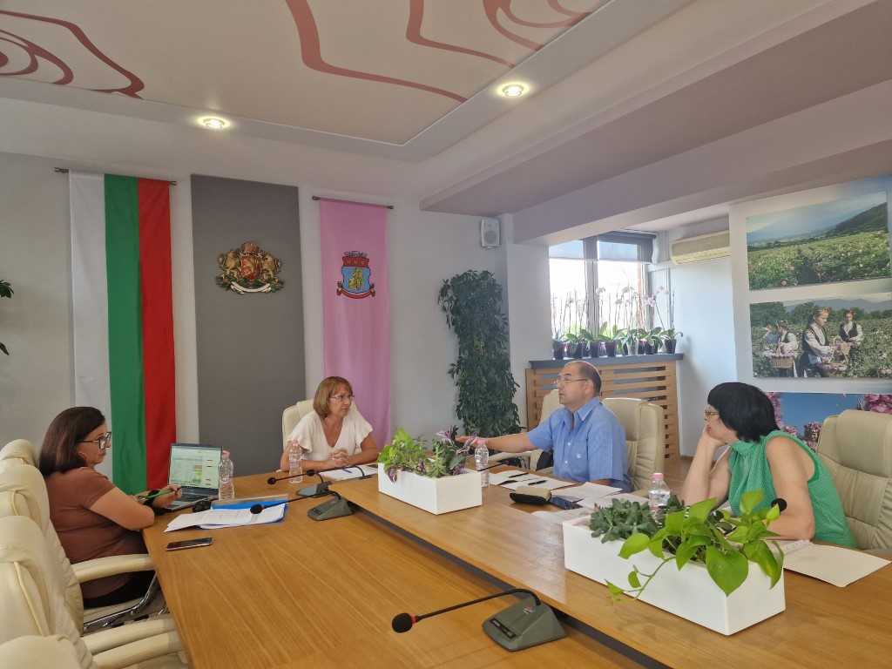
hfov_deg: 73.9
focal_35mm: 23
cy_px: 334
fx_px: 593
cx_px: 446
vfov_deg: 58.9
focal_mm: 6.4
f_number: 1.8
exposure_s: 1/100
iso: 160
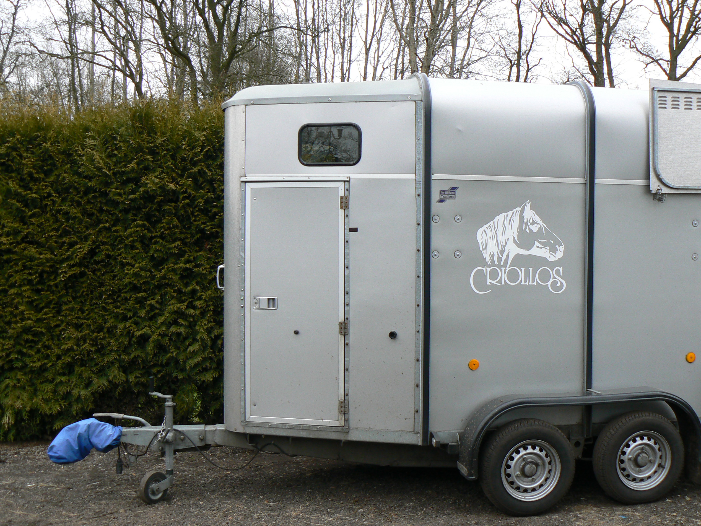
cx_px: 389
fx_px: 810
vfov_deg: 36.0
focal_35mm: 40
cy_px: 260
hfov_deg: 46.7
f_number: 3.6
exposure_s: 1/60
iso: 80
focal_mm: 6
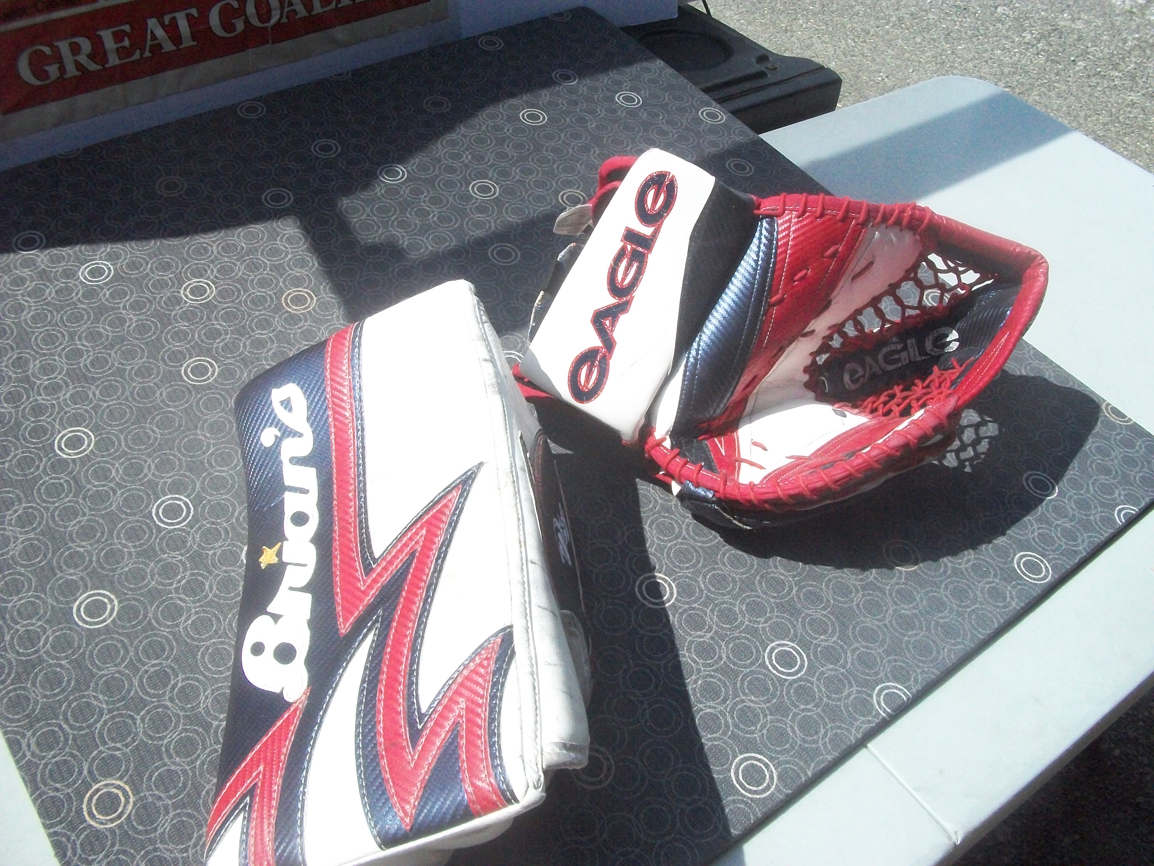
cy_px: 433
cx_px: 577
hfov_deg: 56.8
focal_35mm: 32
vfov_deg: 44.2
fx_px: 1067
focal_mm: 5.7
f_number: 5.5
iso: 400
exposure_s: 1/1401
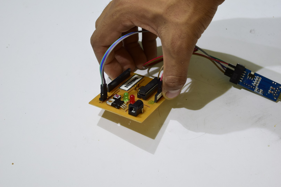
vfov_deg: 16.6
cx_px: 140
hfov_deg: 24.6
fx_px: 644
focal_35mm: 82
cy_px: 94
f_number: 5.6
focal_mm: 55
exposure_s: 1/50
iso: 400
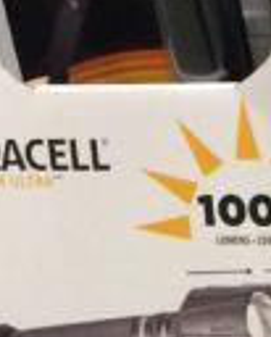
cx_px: 568
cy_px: 706
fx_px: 2258
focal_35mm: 226
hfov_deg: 6.6
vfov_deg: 8.1
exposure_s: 1/30
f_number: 2.2
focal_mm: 4.15
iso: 160
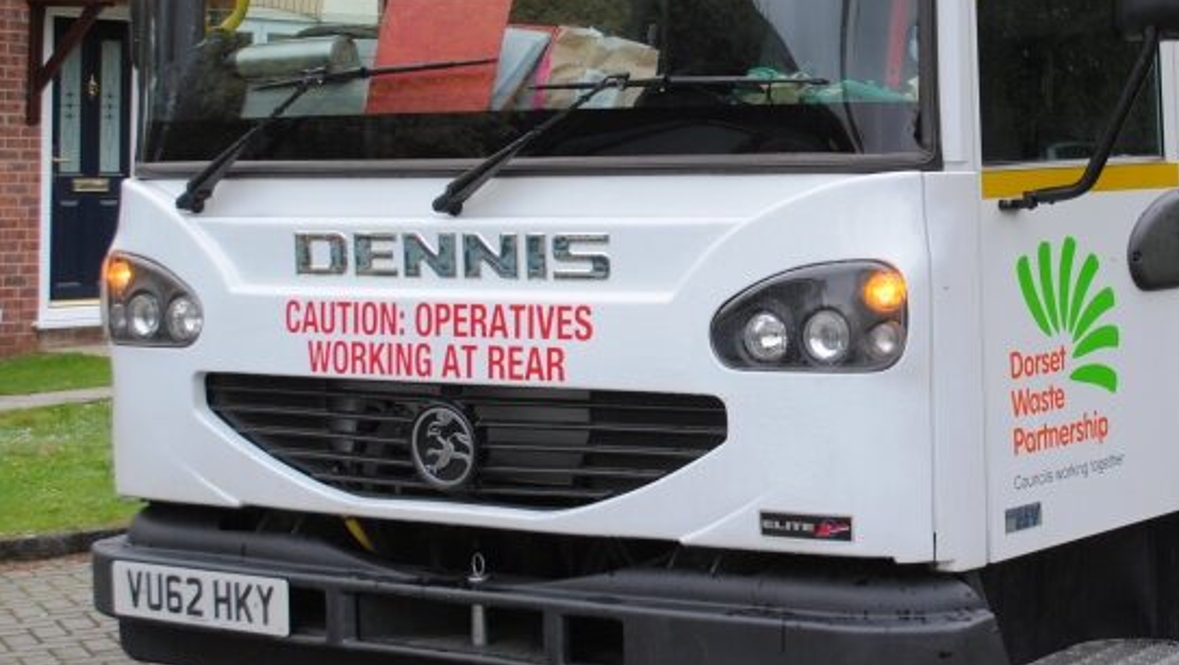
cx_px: 968
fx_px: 2596
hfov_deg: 25.1
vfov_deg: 14.5
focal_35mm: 83
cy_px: 110
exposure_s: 1/125
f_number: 5.6
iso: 100
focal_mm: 28
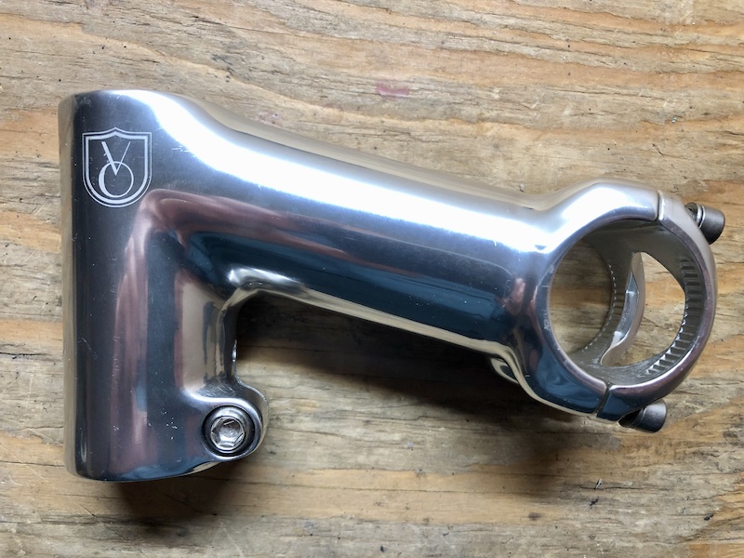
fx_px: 602
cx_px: 372
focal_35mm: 28
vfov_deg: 49.7
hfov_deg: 63.4
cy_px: 279
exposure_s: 1/30
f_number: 1.8
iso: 40
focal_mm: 3.99
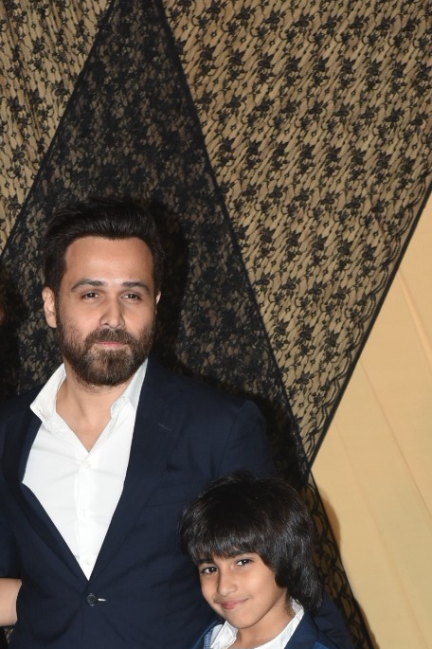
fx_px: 3495
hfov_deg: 7.1
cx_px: 88
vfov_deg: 10.5
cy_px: 737
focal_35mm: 194
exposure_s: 1/160
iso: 1250
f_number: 5.6
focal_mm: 82
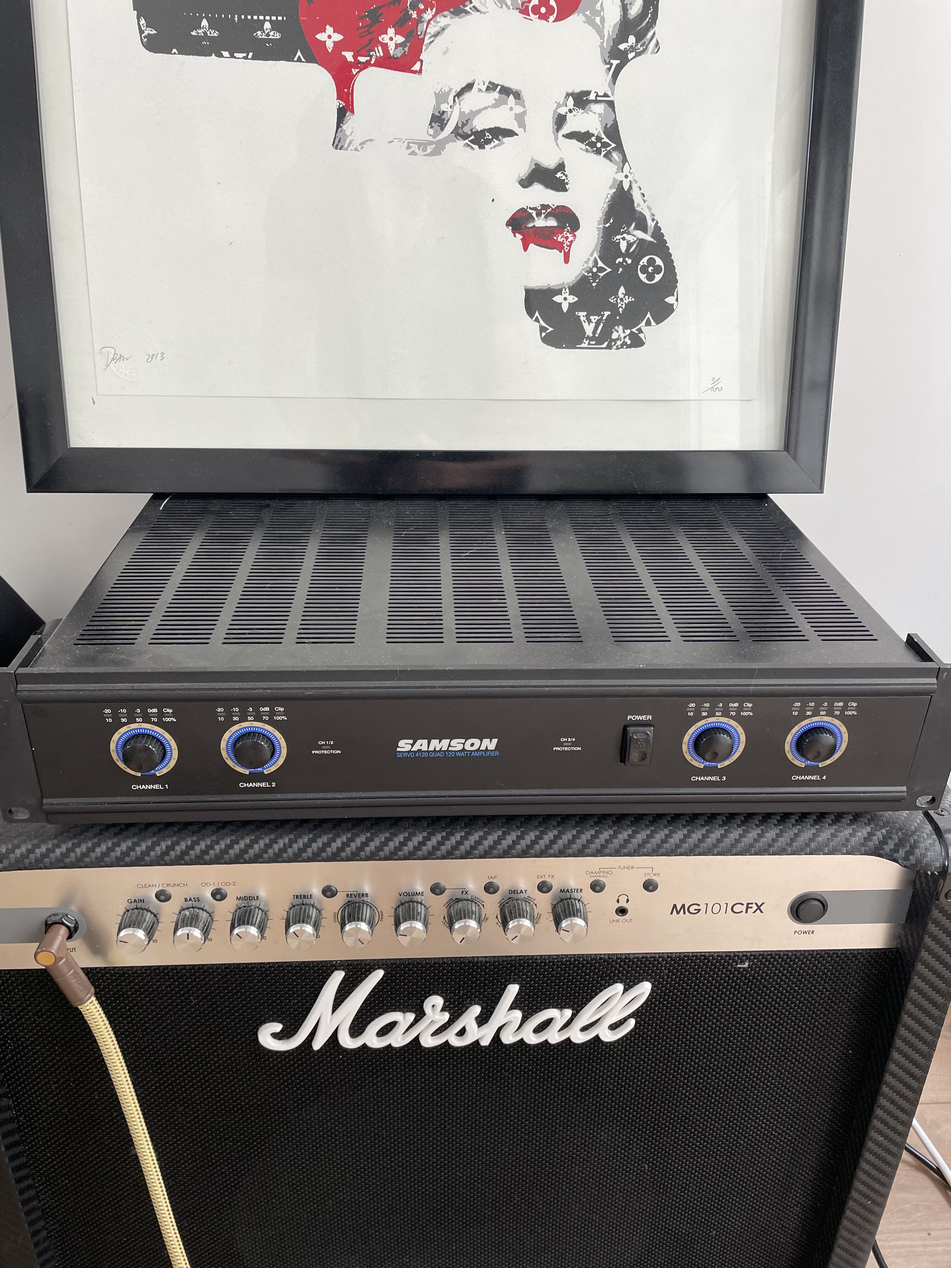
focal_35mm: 26
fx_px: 952
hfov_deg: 53.1
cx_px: 476
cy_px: 634
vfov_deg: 67.3
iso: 80
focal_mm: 4.2
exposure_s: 1/121
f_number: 1.6
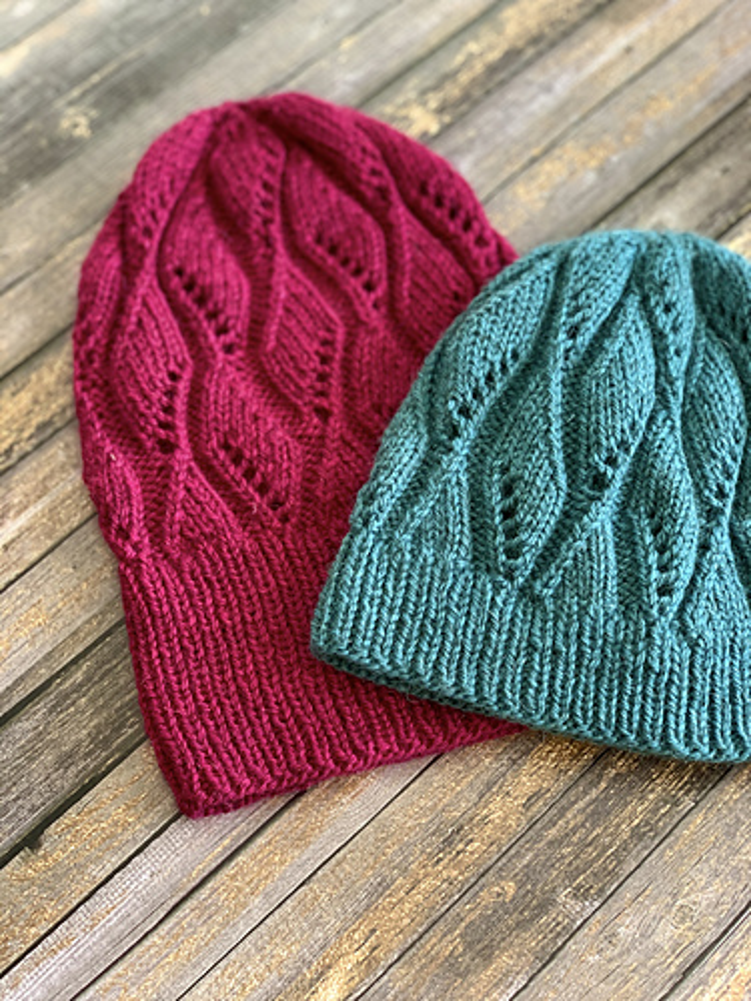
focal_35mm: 52
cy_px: 500
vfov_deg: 36.8
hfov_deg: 28.0
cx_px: 376
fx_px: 1504
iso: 200
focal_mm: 6
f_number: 2.4
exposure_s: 1/60
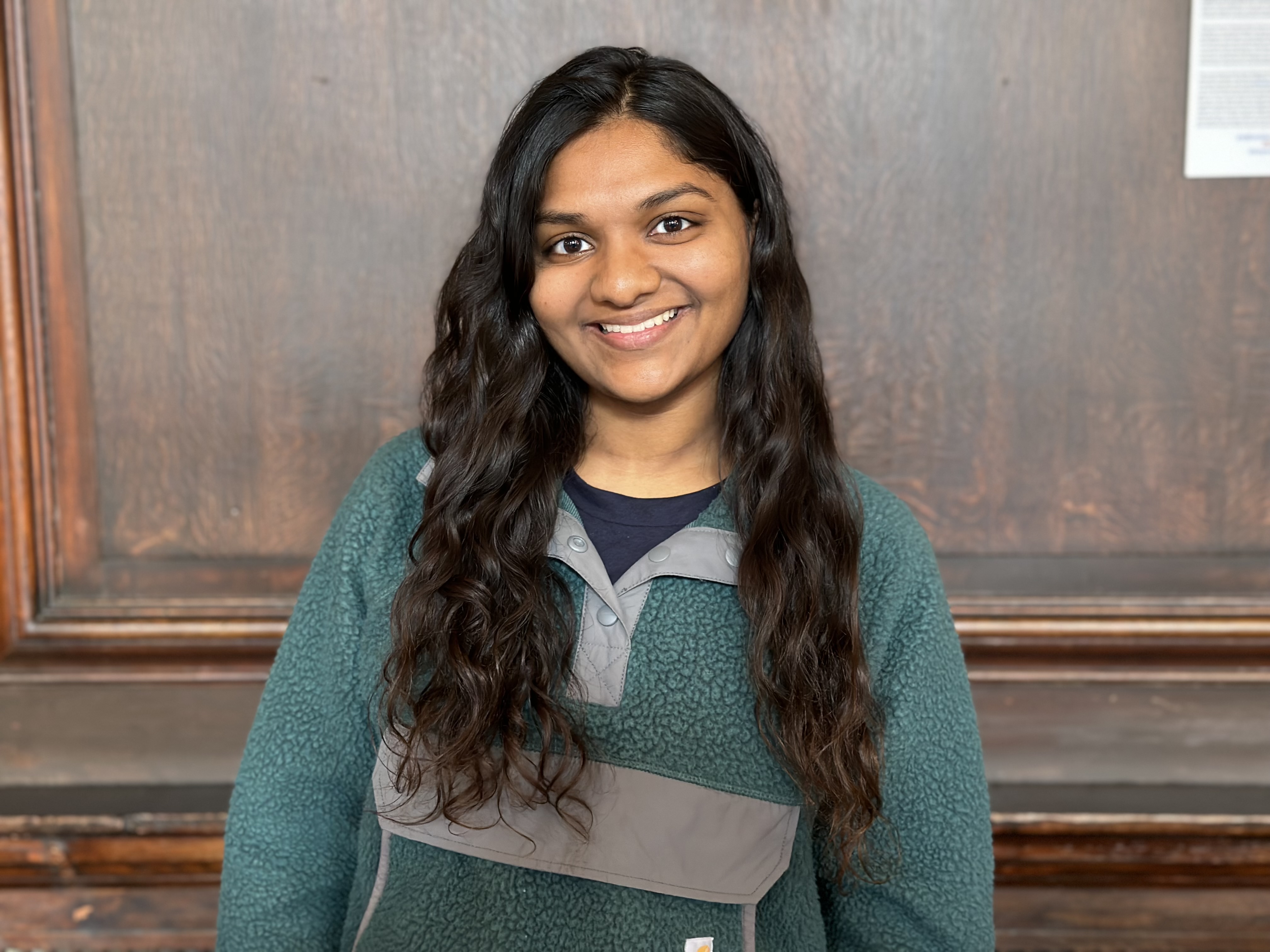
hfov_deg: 39.7
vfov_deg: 30.3
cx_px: 635
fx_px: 1761
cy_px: 476
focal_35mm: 48
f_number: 1.78
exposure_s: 1/60
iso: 320
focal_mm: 6.86
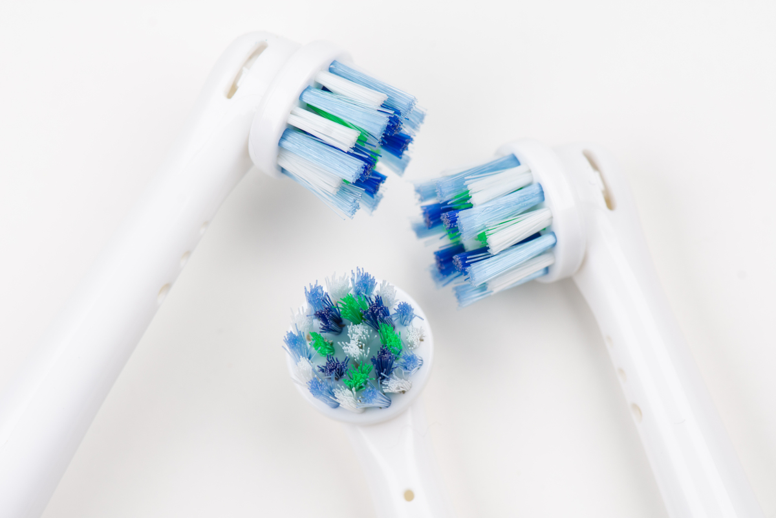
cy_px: 259
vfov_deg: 8.7
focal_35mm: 158
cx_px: 388
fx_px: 3395
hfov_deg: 13.0
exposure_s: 1/60
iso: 100
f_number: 13
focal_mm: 105
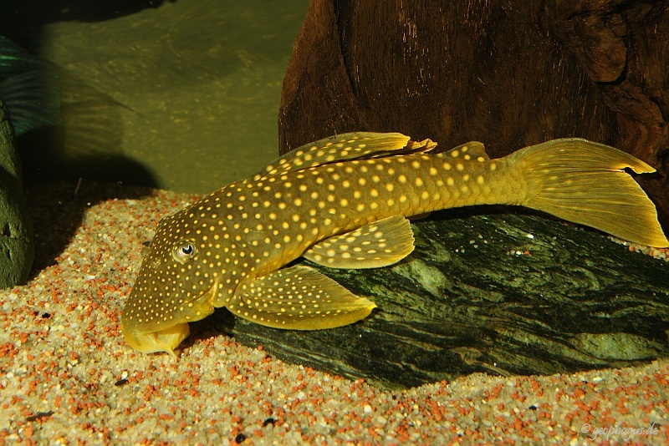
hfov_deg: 43.6
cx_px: 334
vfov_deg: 29.9
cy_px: 223
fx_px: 837
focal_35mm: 45
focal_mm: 30
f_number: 11
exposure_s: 1/60
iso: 200
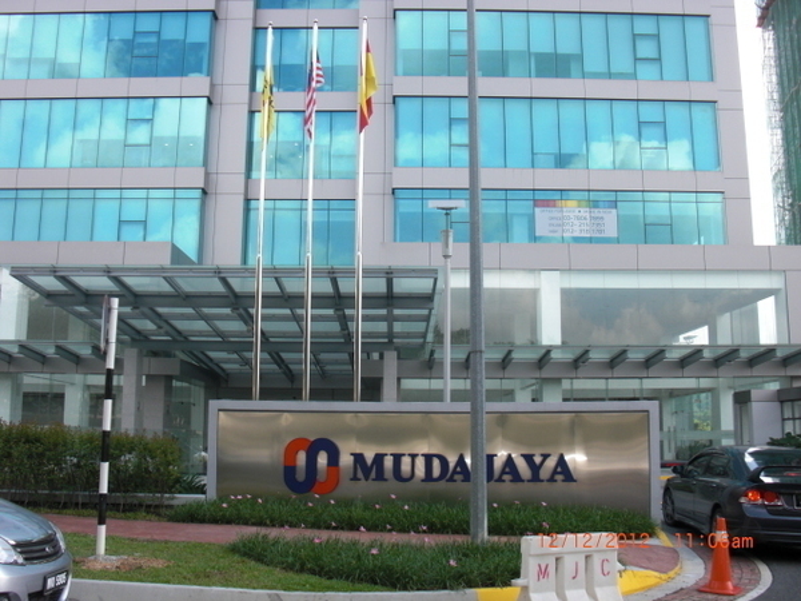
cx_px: 400
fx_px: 833
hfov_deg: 51.4
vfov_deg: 39.7
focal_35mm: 36
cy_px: 300
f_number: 2.8
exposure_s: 1/320
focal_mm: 6.3
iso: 50
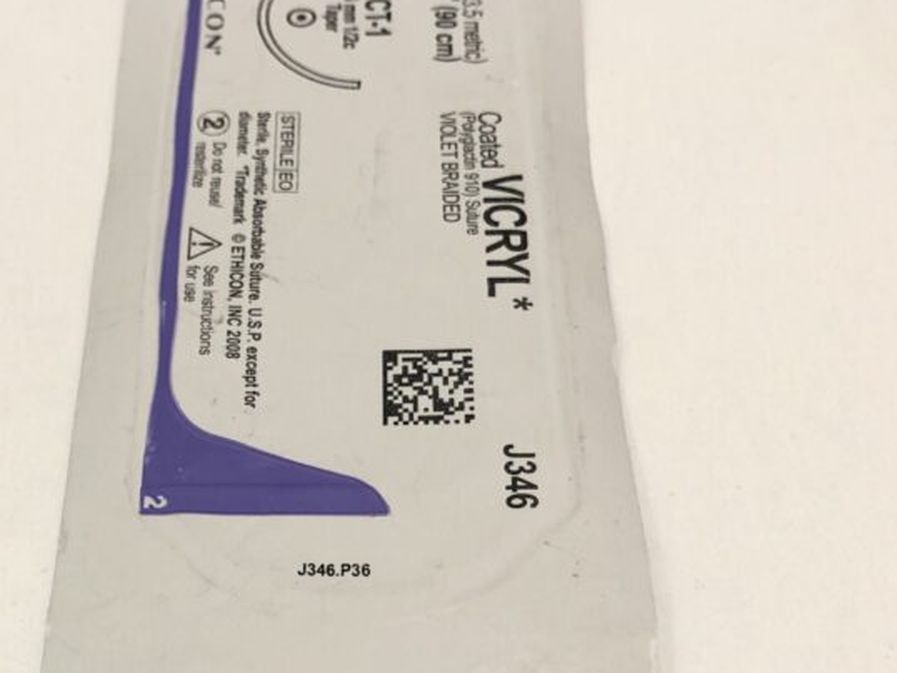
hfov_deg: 36.6
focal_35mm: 52
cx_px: 327
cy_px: 588
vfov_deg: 27.2
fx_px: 1348
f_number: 1.8
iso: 40
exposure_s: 1/24
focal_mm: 3.99
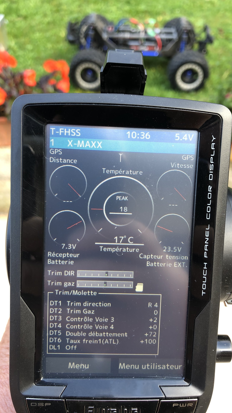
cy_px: 204
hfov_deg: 37.7
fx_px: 339
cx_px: 132
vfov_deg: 62.6
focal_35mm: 31
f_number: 1.8
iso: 20
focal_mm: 4
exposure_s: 1/50
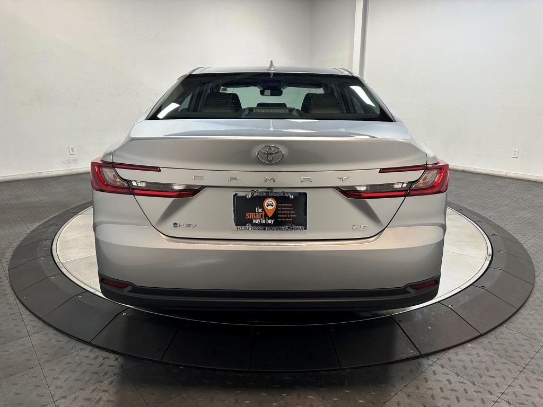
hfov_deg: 71.6
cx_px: 272
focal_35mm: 24
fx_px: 376
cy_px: 204
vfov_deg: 56.8
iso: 250
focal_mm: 6.86
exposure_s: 1/60
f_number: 1.78
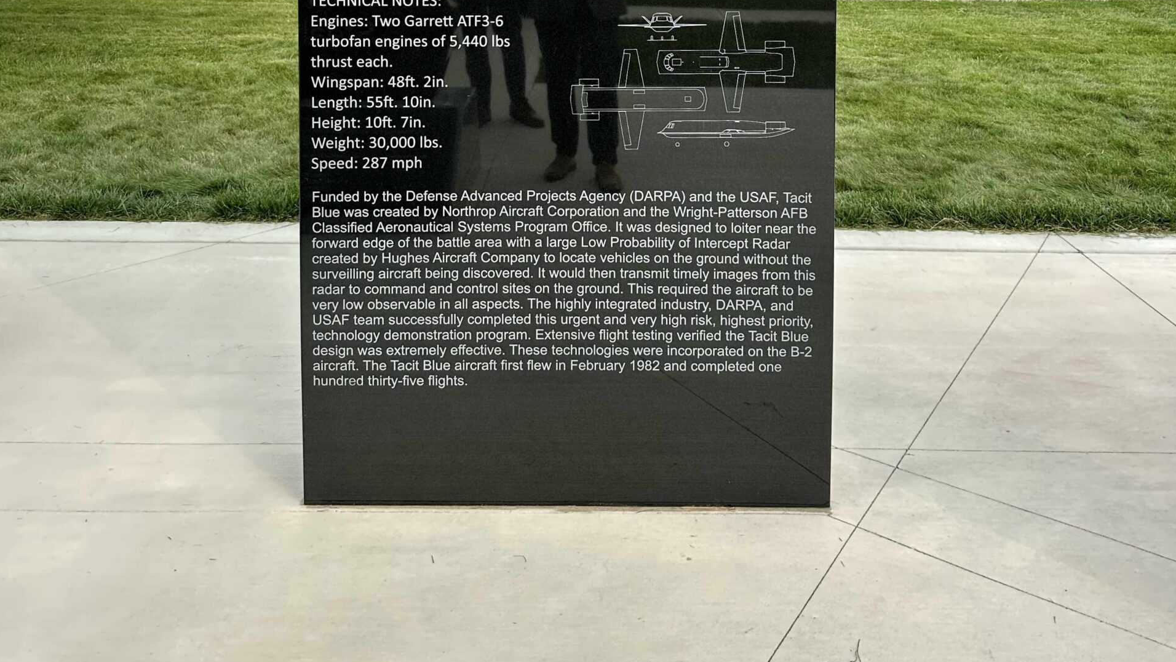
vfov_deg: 30.5
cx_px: 588
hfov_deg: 56.6
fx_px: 1092
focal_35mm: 35
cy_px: -47
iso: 80
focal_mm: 6.86
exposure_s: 1/779
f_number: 1.78
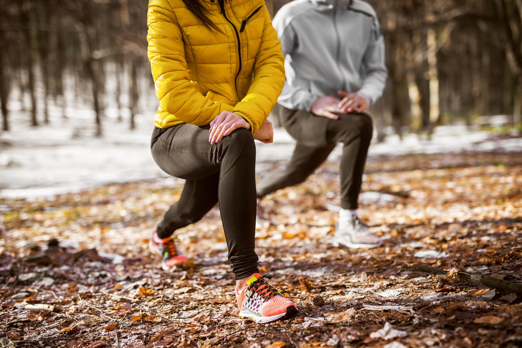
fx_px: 725
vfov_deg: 27.0
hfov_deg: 39.6
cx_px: 261
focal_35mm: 50
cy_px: 174
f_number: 2
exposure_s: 1/1000
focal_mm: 50
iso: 400
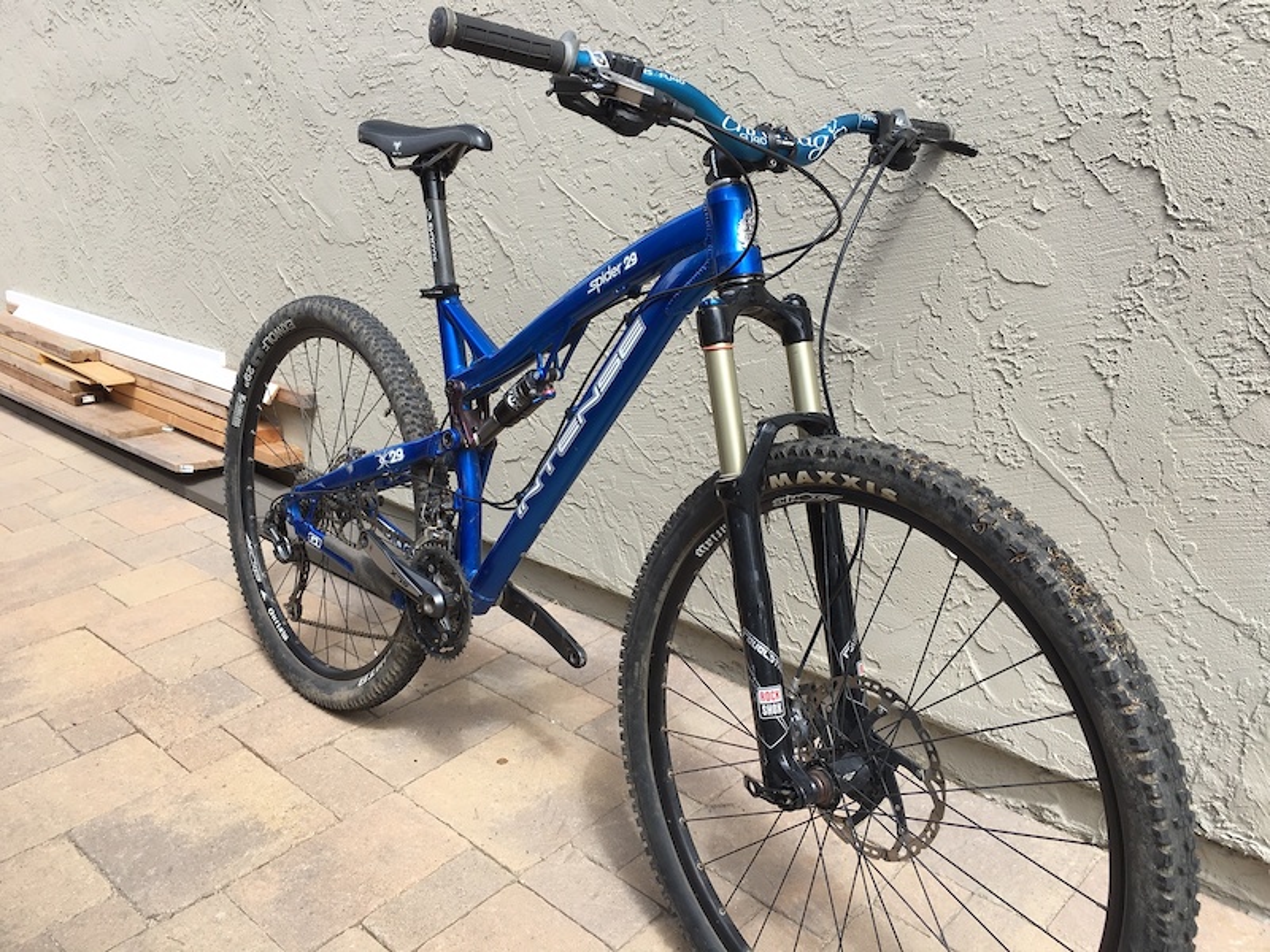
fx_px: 1064
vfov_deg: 48.2
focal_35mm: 29
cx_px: 635
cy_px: 476
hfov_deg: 61.7
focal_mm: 4.15
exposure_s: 1/557
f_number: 2.2
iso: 25
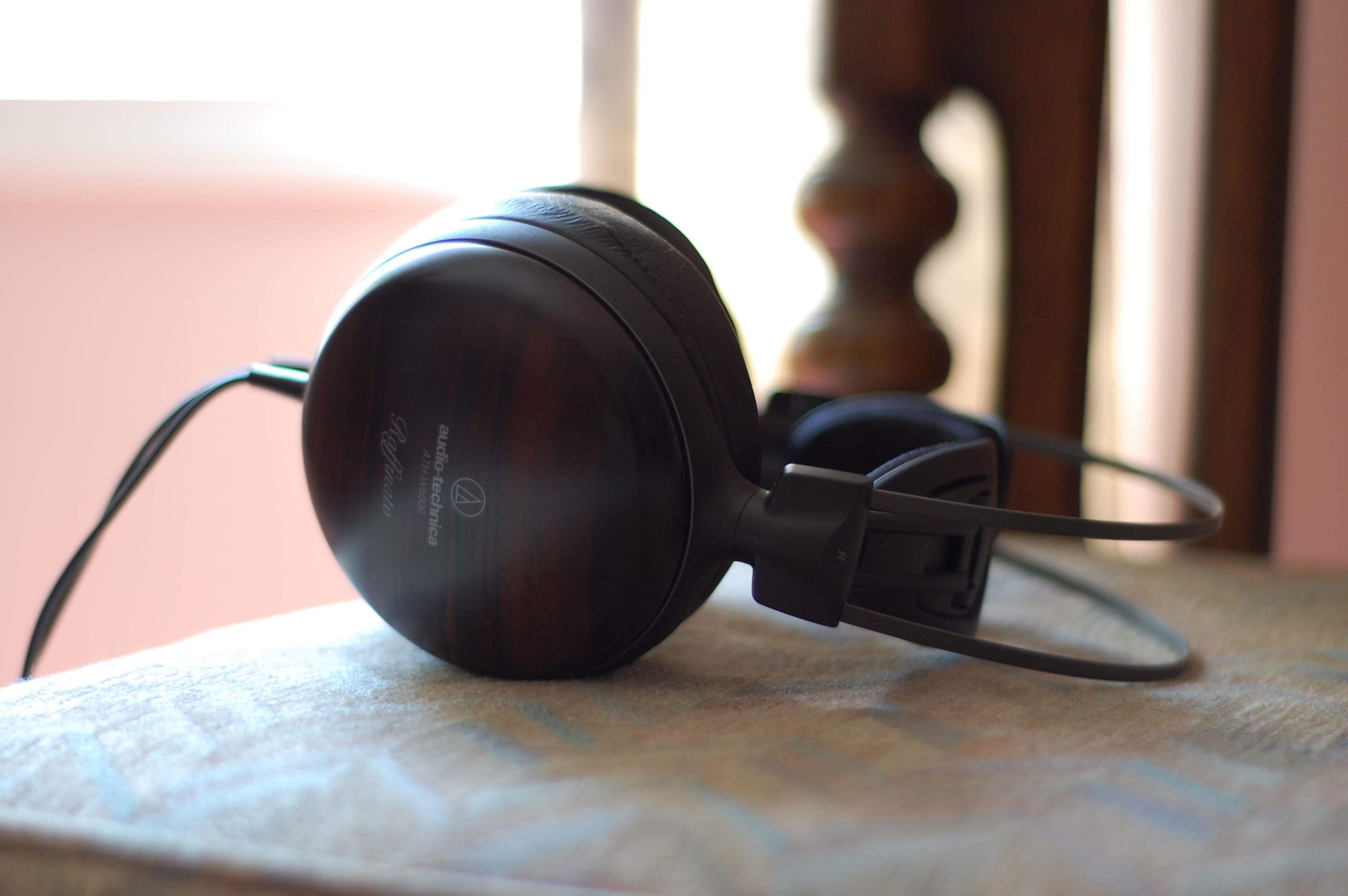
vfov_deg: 18.1
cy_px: 448
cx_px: 674
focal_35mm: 75
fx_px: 2806
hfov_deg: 27.0
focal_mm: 50
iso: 200
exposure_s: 1/80
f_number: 1.8
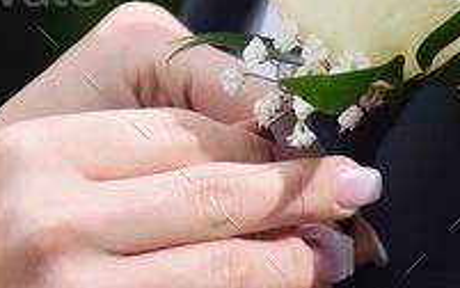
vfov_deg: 2.1
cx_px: 334
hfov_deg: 3.3
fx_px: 7880
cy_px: 97
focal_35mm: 628
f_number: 5.6
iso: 800
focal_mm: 140
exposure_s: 1/1000
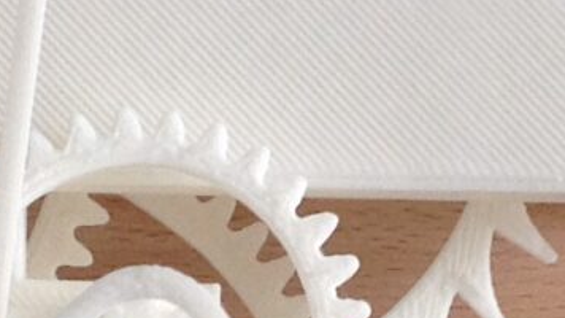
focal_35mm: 274
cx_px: 260
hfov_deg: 7.9
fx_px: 4104
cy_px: 544
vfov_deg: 4.4
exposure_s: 1/30
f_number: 2.4
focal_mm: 4.28
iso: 64
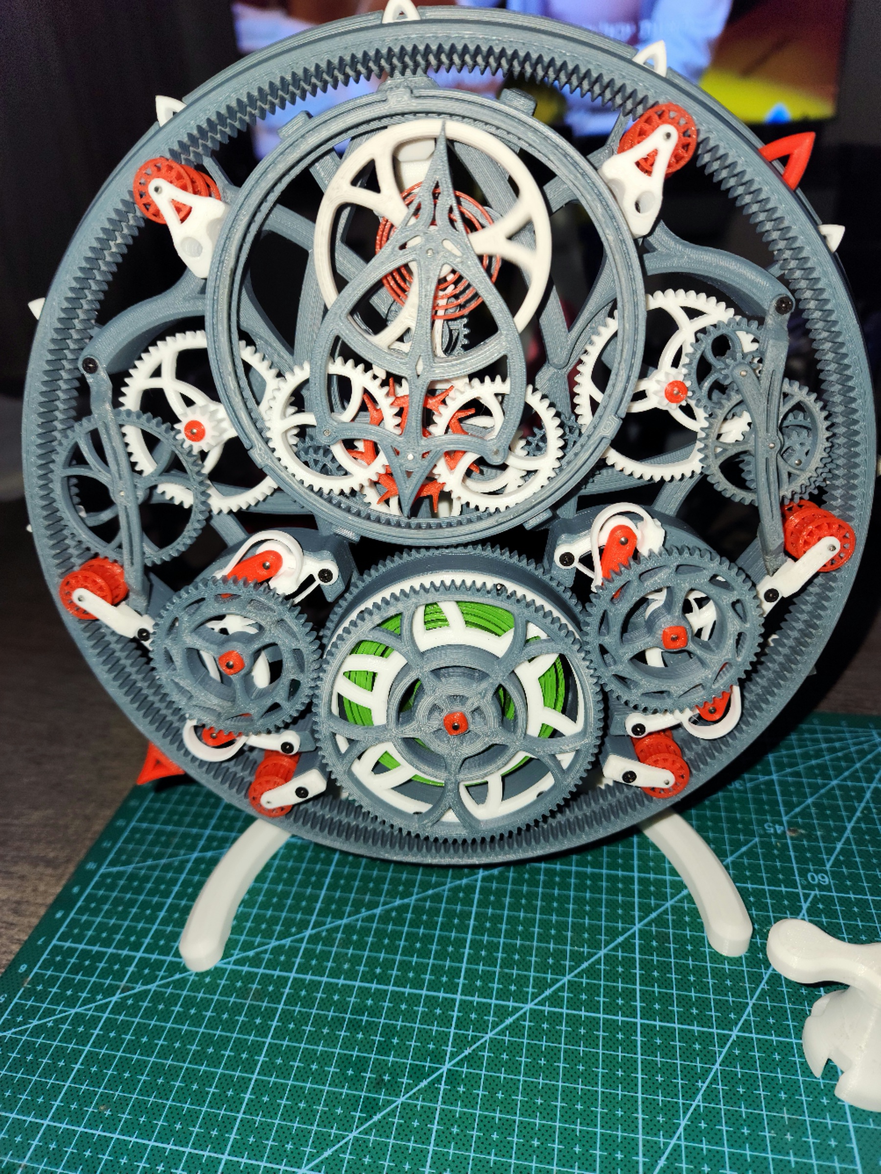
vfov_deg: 73.9
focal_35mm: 23
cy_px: 587
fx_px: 780
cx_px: 440
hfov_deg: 58.9
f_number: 1.8
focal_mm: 6.4
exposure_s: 1/50
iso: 20
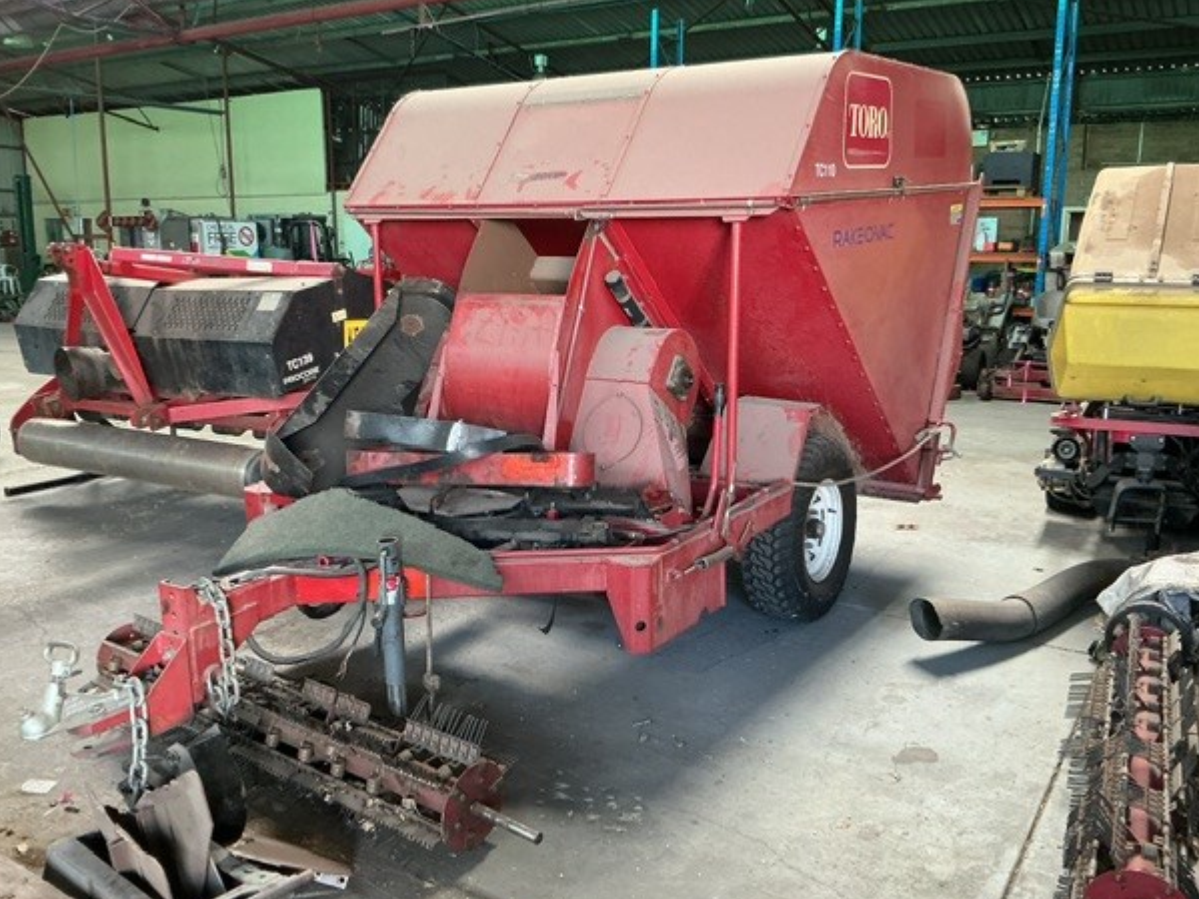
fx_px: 1074
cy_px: 446
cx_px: 598
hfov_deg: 58.4
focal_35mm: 31
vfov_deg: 45.4
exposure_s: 1/60
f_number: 1.8
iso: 160
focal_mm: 3
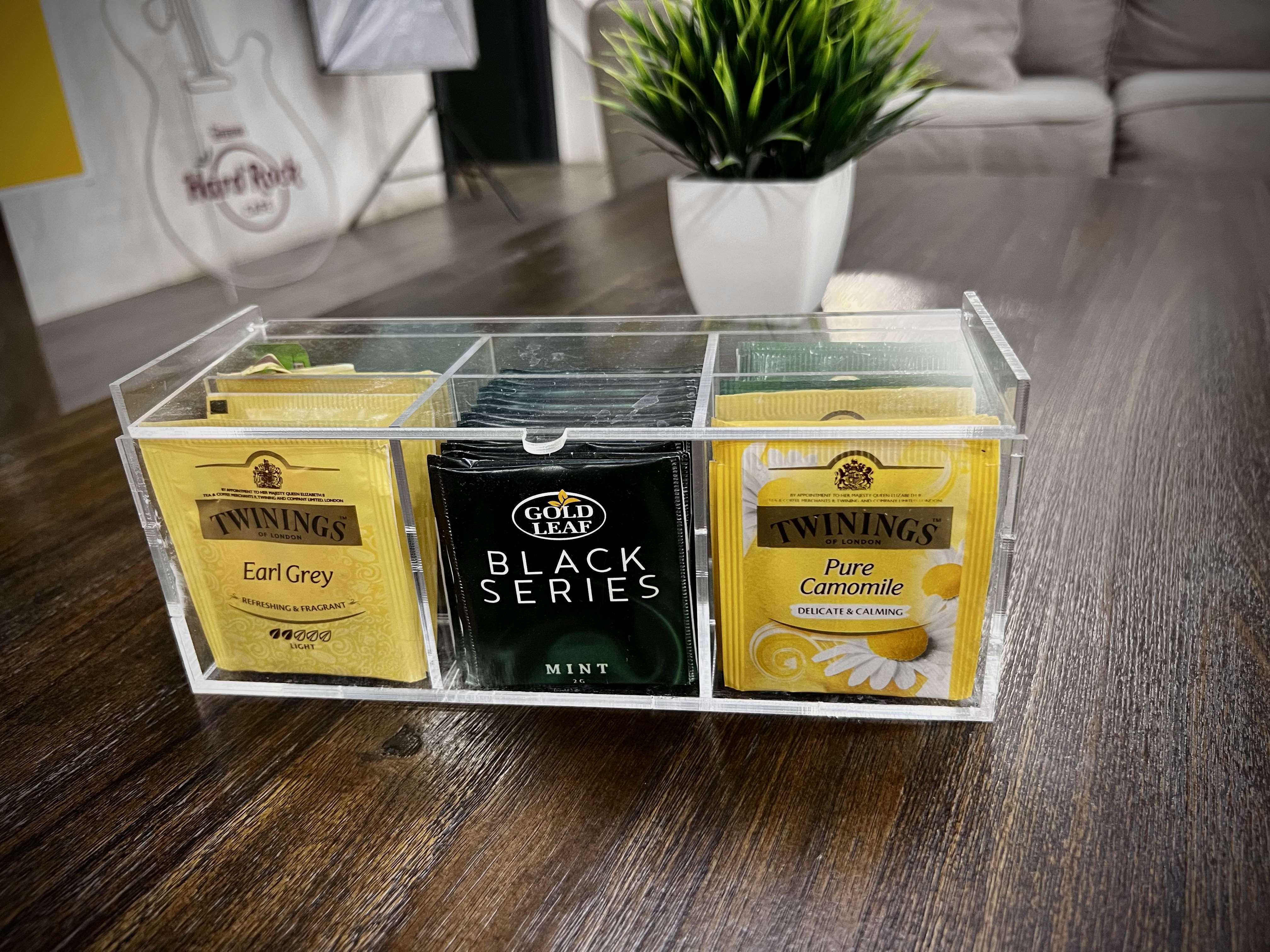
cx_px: 635
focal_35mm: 26
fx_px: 954
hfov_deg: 67.3
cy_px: 476
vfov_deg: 53.1
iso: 250
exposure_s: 1/60
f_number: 1.5
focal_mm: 5.7
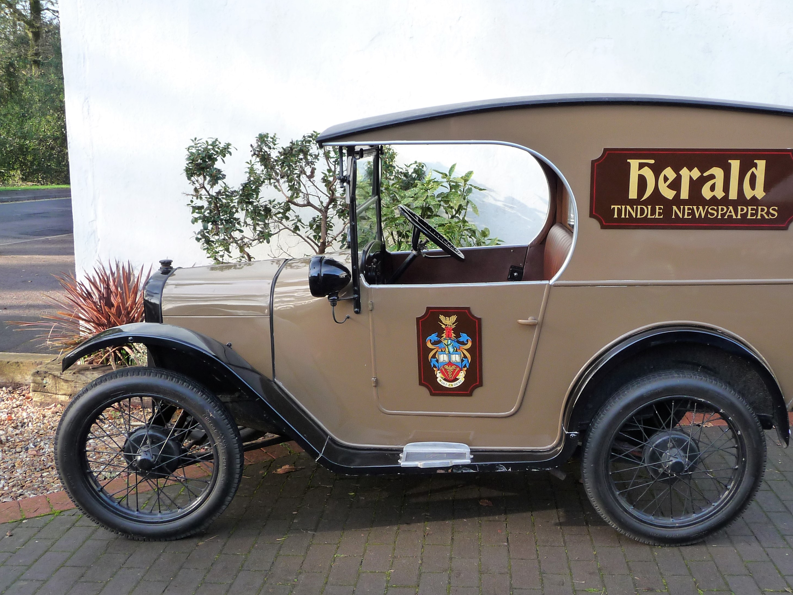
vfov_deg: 38.6
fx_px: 848
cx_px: 457
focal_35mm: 37
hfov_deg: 49.9
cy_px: 334
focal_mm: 5.3
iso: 160
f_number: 3.5
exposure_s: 1/80
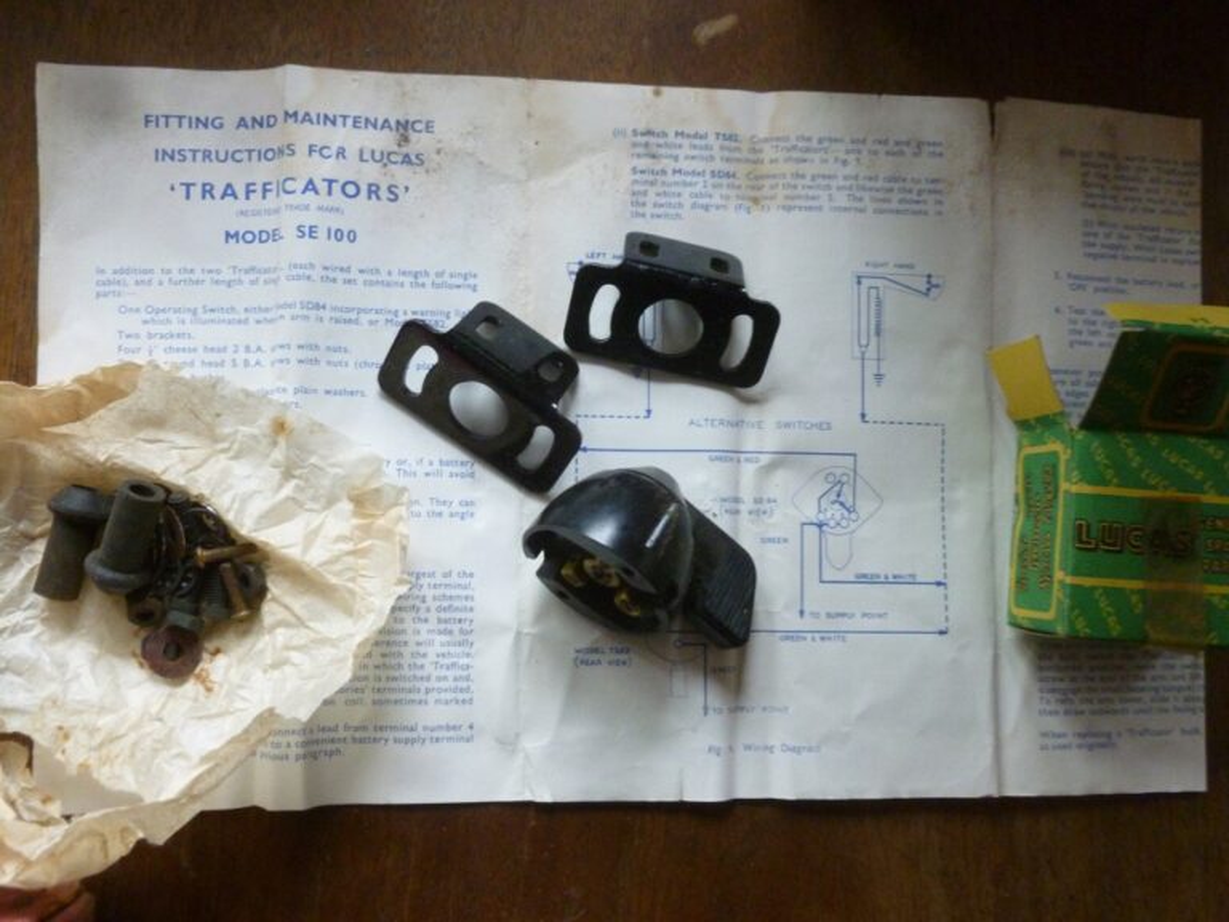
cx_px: 614
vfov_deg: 49.7
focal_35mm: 28
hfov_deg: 63.4
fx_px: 994
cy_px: 461
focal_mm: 5
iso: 400
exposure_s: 1/8
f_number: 3.3
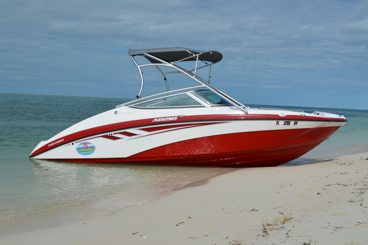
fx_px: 429
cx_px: 184
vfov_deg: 31.8
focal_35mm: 42
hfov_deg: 46.4
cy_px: 122
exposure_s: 1/400
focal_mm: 28
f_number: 10
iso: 100
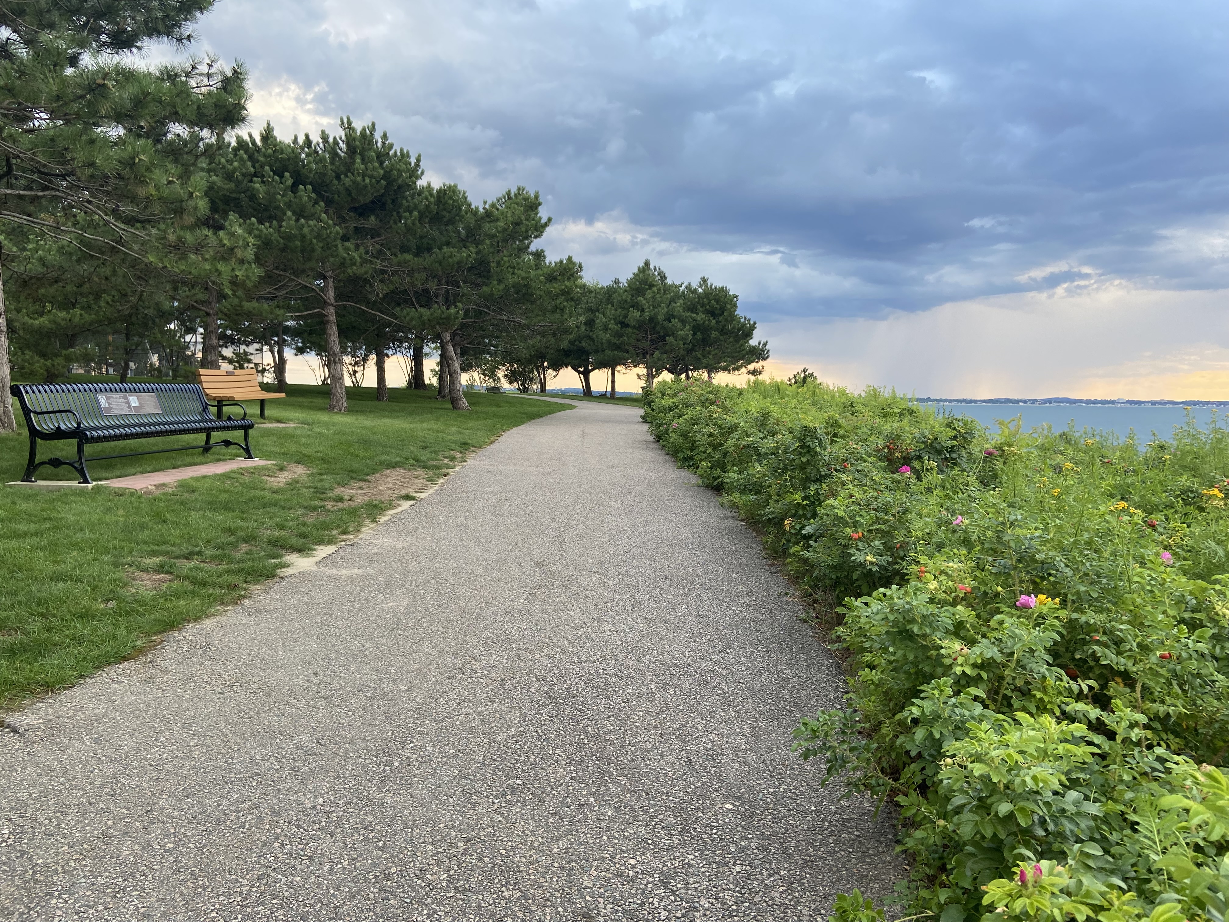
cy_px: 461
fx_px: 923
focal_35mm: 26
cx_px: 614
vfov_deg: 53.1
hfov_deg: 67.3
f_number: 1.8
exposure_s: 1/121
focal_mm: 4.25
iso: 40
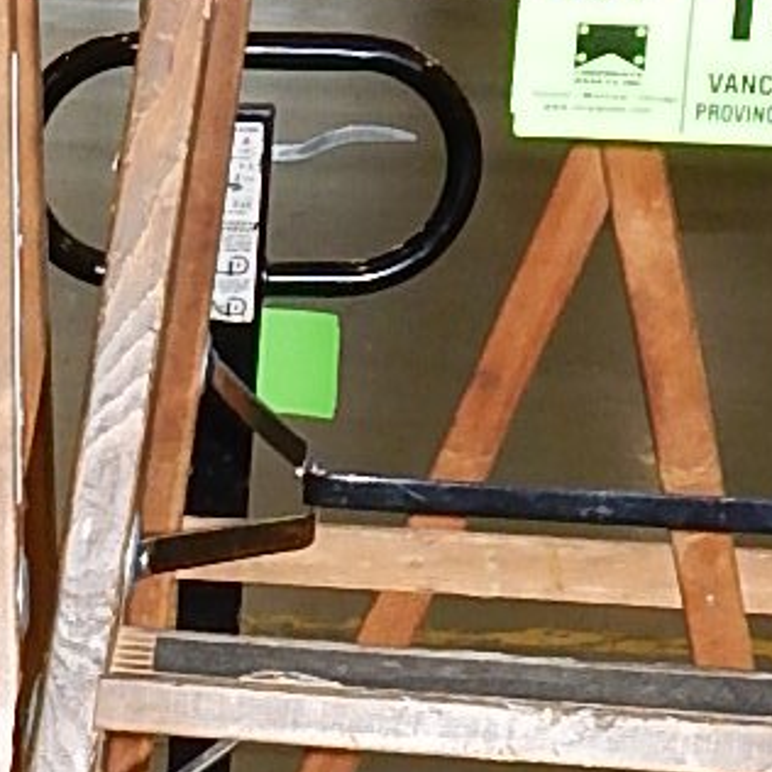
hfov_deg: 11.9
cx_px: -401
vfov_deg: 12.1
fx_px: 3532
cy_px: 980
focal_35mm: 140
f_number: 3
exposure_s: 1/30
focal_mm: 4
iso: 200
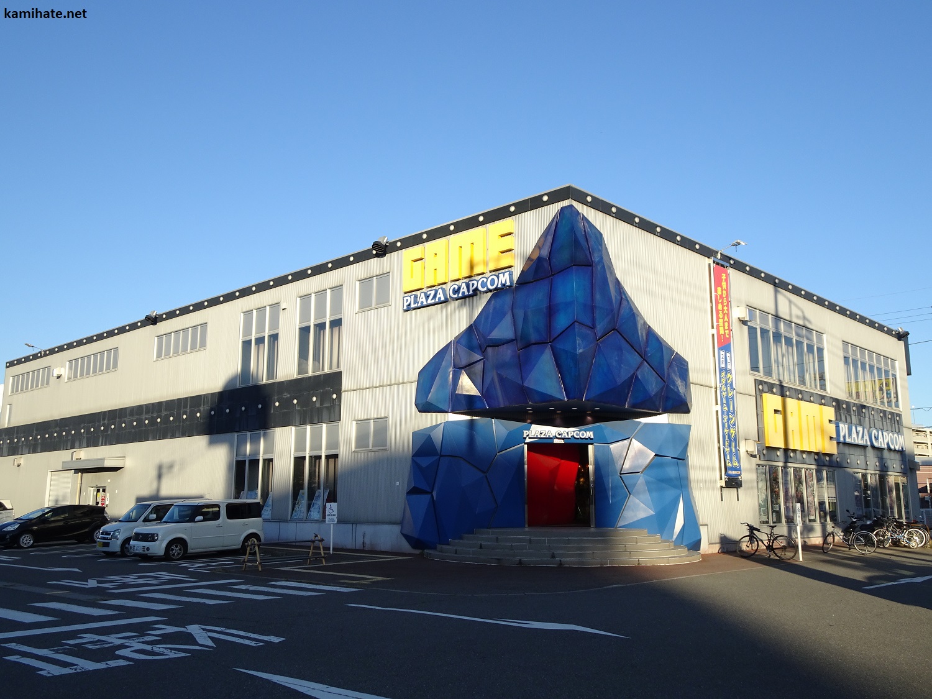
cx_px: 466
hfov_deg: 60.0
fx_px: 808
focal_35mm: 30
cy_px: 350
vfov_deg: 46.8
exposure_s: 1/400
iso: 80
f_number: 3.5
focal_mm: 5.09
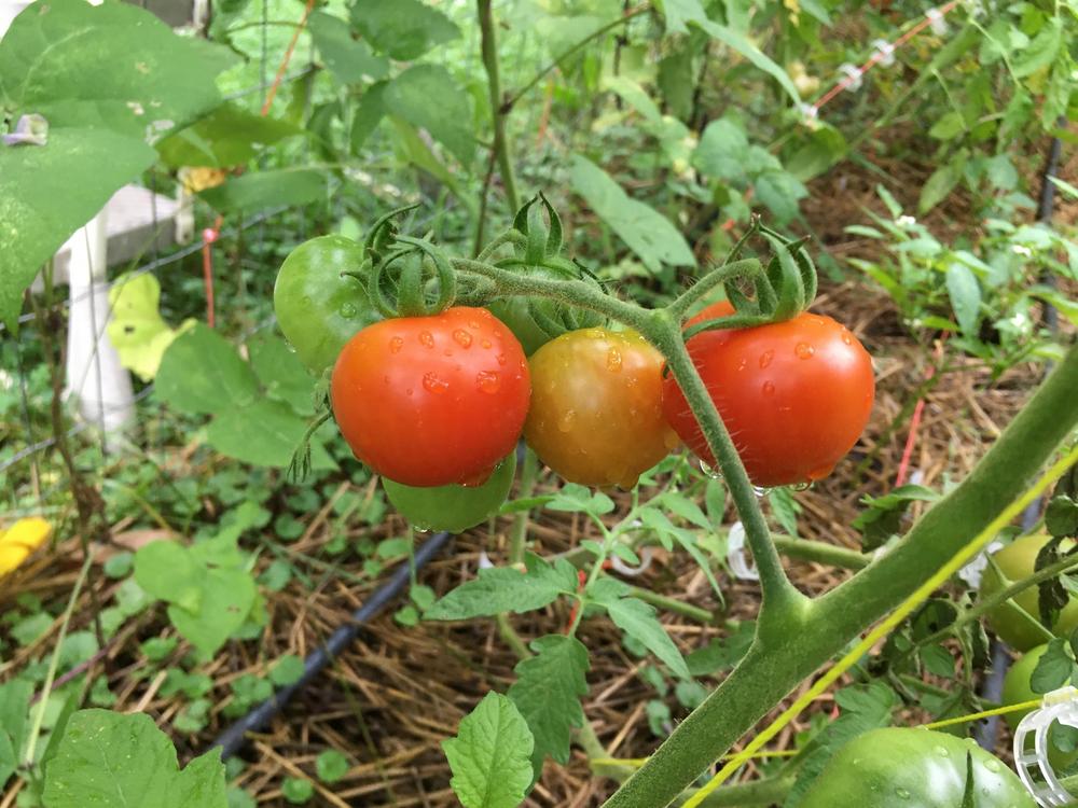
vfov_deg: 48.2
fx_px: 903
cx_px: 539
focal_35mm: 29
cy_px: 404
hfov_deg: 61.7
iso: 80
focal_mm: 4.15
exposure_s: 1/30
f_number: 2.2
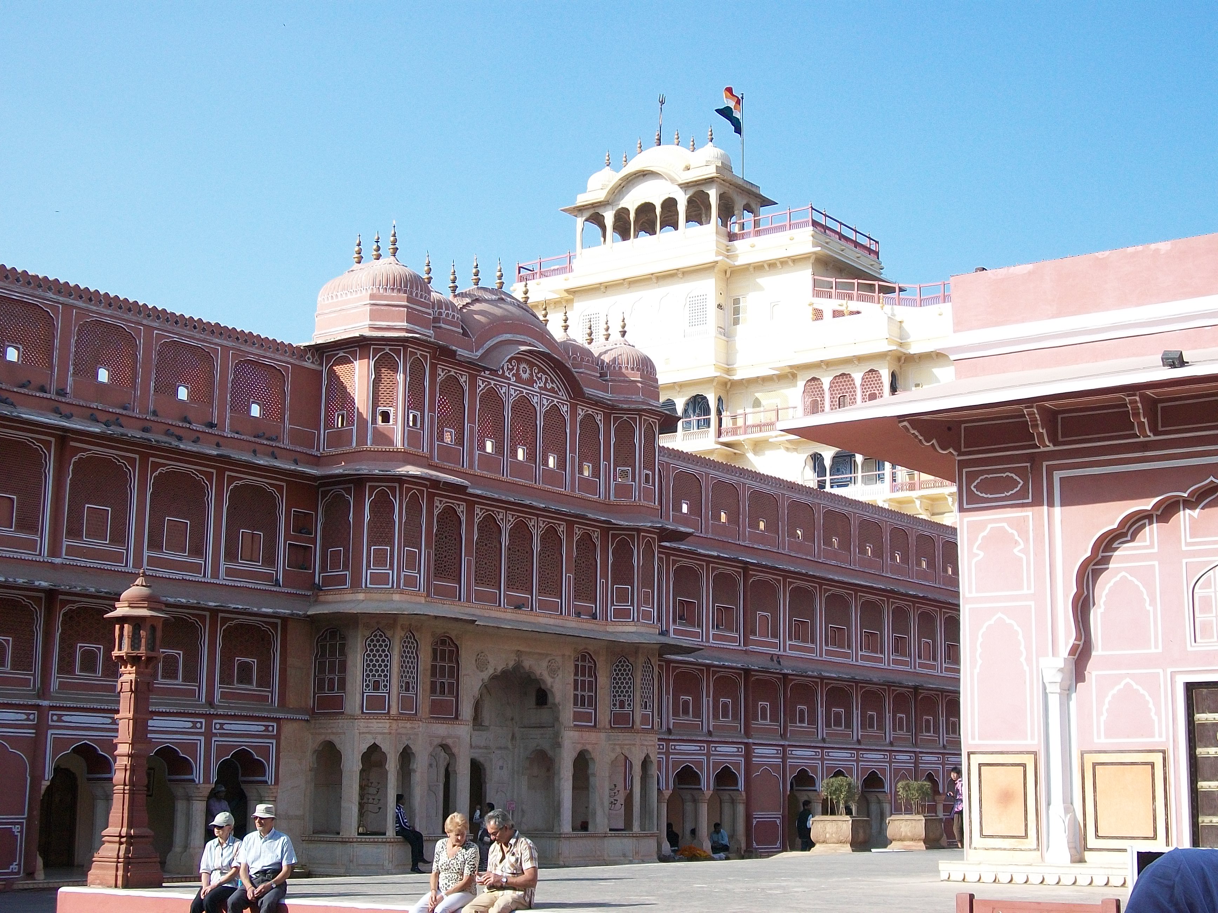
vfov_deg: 29.1
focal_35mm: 50
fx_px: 1759
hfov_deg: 38.2
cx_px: 609
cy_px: 456
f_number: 3.6
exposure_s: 1/500
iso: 80
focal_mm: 8.8
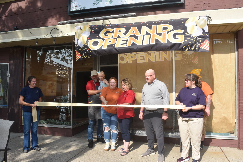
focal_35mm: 27
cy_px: 81
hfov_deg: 67.4
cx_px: 122
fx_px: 182
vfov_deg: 48.0
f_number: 9
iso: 200
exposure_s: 1/320
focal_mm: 18
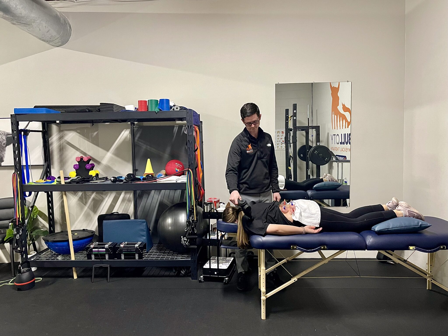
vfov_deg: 54.9
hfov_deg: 69.4
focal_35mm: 25
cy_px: 168
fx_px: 324
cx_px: 224
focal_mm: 5.1
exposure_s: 1/40
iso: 500
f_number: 1.6
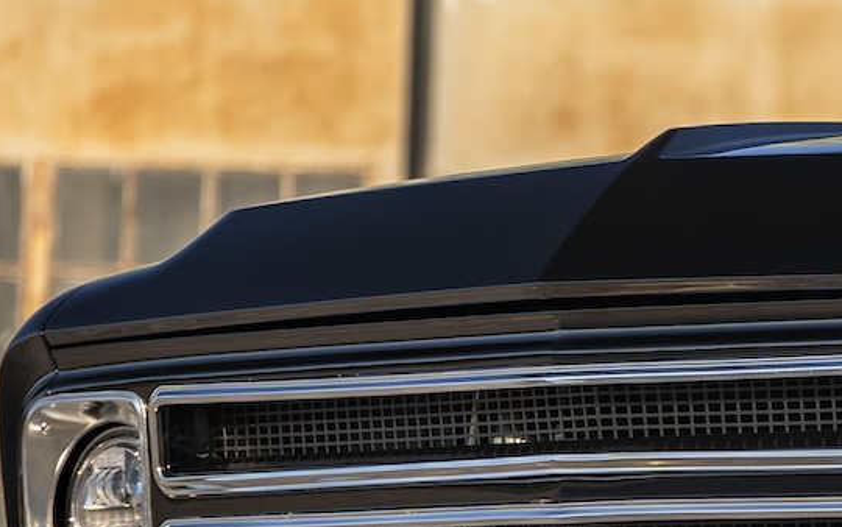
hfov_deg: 6.0
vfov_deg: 3.9
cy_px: 445
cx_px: 1856
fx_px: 7759
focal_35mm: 338
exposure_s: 1/250
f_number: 3.2
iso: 50
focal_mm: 70
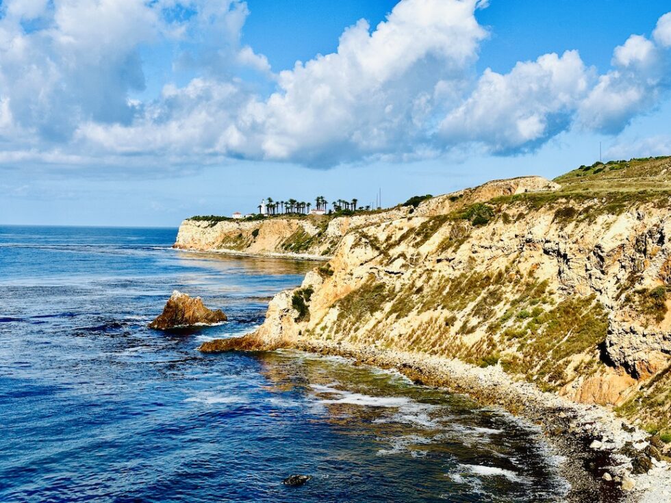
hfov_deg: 39.7
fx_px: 930
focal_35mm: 48
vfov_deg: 30.3
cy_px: 252
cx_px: 336
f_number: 1.78
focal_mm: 6.86
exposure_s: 1/6623
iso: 64
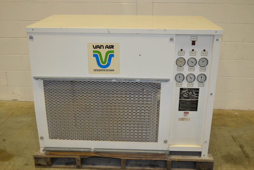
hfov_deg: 49.6
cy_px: 85
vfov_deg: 34.2
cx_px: 127
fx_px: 275
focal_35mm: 39
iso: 1100
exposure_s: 1/60
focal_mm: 26
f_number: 4.2
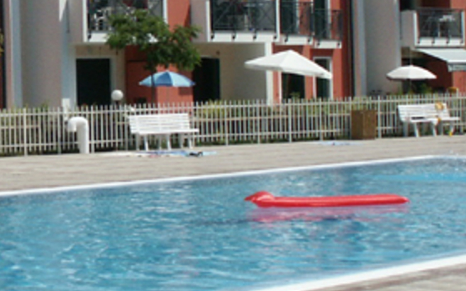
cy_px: 63
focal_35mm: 110
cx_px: -27
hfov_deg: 18.3
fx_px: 1397
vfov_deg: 11.9
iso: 100
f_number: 8
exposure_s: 1/750
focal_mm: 7.48
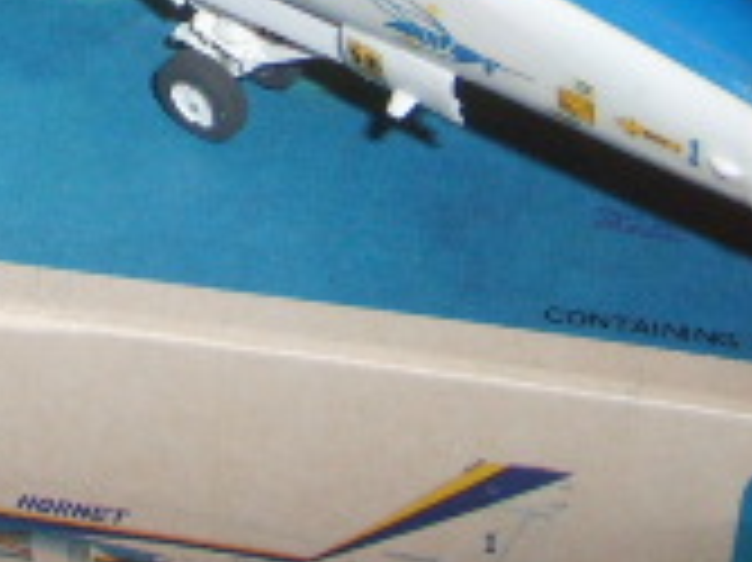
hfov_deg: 14.5
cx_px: -32
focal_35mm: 134
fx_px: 2909
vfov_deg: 10.7
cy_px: -211
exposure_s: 1/45
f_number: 2.8
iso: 100
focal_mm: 5.8
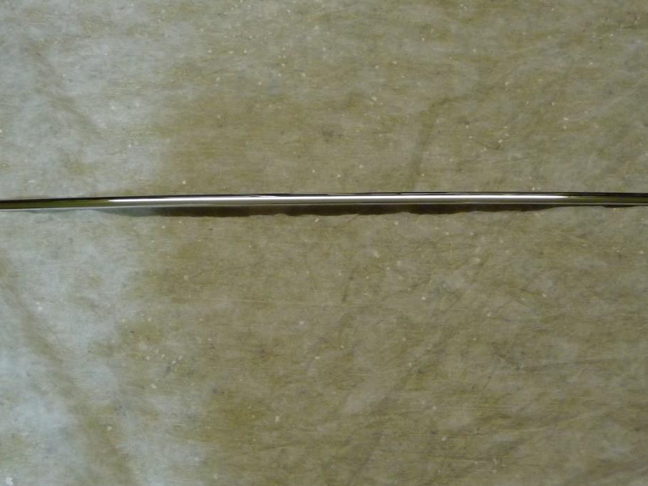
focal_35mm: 39
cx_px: 319
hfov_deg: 47.9
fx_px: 730
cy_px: 236
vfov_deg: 36.8
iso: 400
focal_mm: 4.7
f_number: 3.3
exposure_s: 1/25
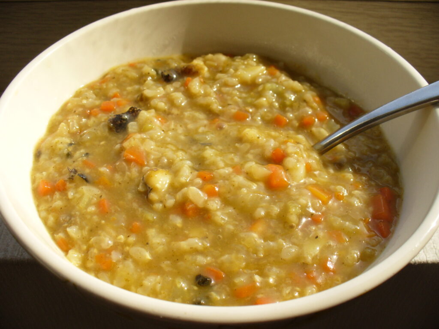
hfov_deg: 50.1
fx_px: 469
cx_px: 220
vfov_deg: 38.7
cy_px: 164
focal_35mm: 37
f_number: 5.6
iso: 80
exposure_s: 1/125
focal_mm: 6.1
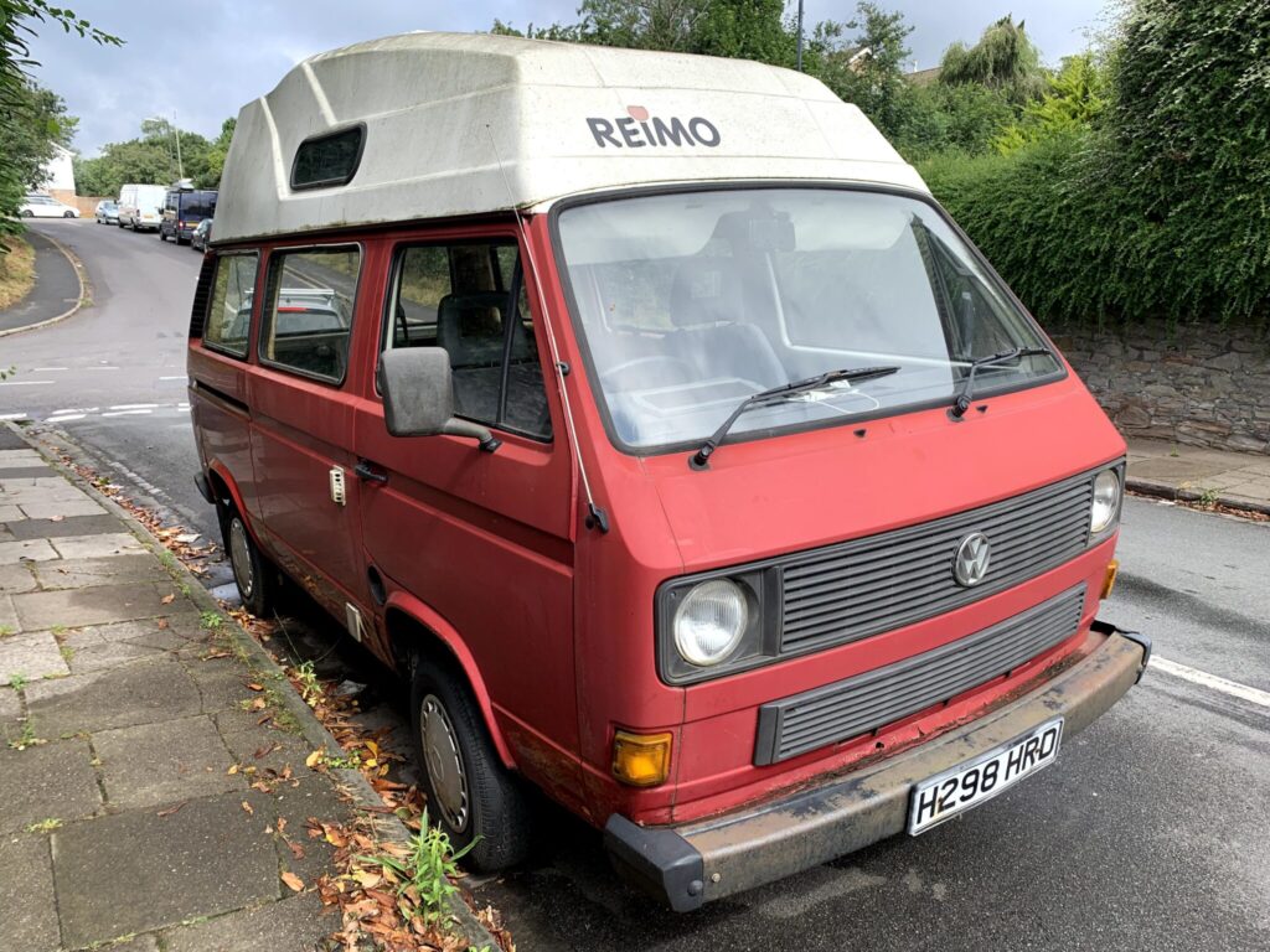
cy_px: 476
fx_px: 954
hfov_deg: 67.3
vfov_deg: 53.1
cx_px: 635
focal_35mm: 26
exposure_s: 1/1065
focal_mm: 4.25
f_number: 1.8
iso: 25
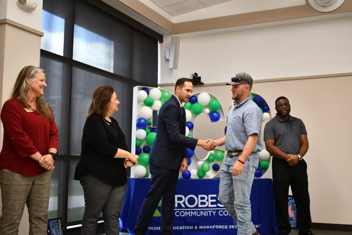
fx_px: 420
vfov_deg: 31.2
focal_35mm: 43
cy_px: 118
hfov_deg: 45.4
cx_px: 176
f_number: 4.2
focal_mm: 29
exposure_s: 1/125
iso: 3200
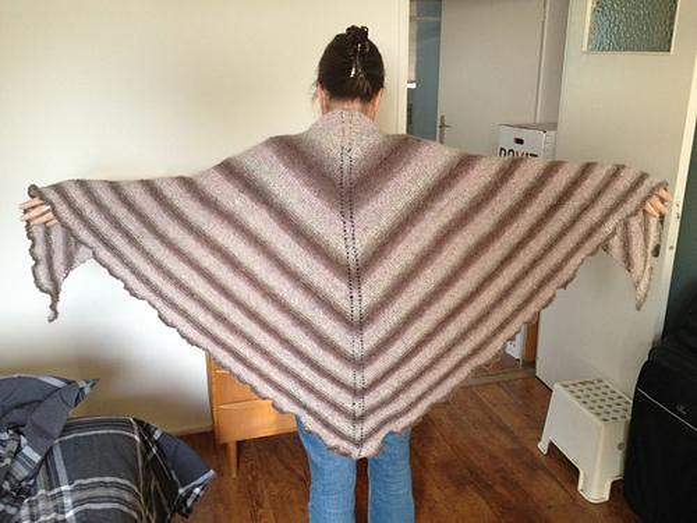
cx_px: 348
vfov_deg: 40.7
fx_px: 705
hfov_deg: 52.6
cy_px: 262
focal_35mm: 35
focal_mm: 4.28
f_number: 2.4
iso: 250
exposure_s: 1/20
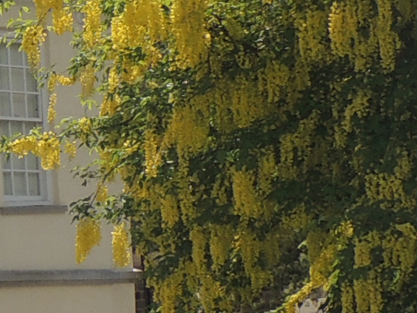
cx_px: -356
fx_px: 1831
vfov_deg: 9.8
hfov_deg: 11.9
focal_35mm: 152
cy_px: 146
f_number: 3
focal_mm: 4.3
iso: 100
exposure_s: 1/1250
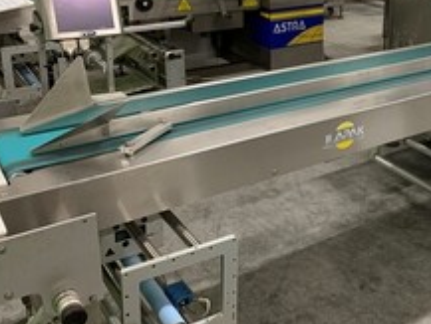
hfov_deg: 38.0
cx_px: 354
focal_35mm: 48
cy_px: 81
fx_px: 598
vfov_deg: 29.8
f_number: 1.8
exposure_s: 1/50
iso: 320
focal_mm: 4.25
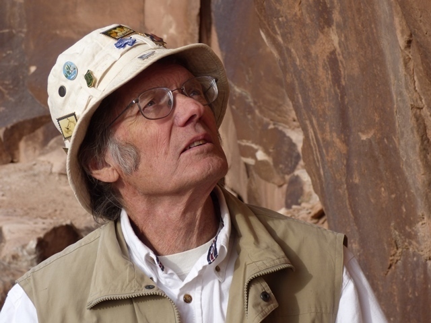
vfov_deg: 12.1
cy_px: 162
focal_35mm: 122
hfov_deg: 16.1
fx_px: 1519
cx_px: 216
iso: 100
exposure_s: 1/320
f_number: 5
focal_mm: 20.04
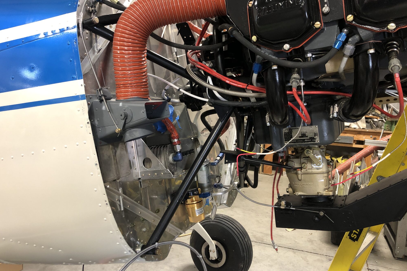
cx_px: 199
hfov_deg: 61.9
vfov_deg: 43.5
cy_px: 121
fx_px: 339
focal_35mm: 30
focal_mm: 3.99
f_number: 1.8
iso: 64
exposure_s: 1/15
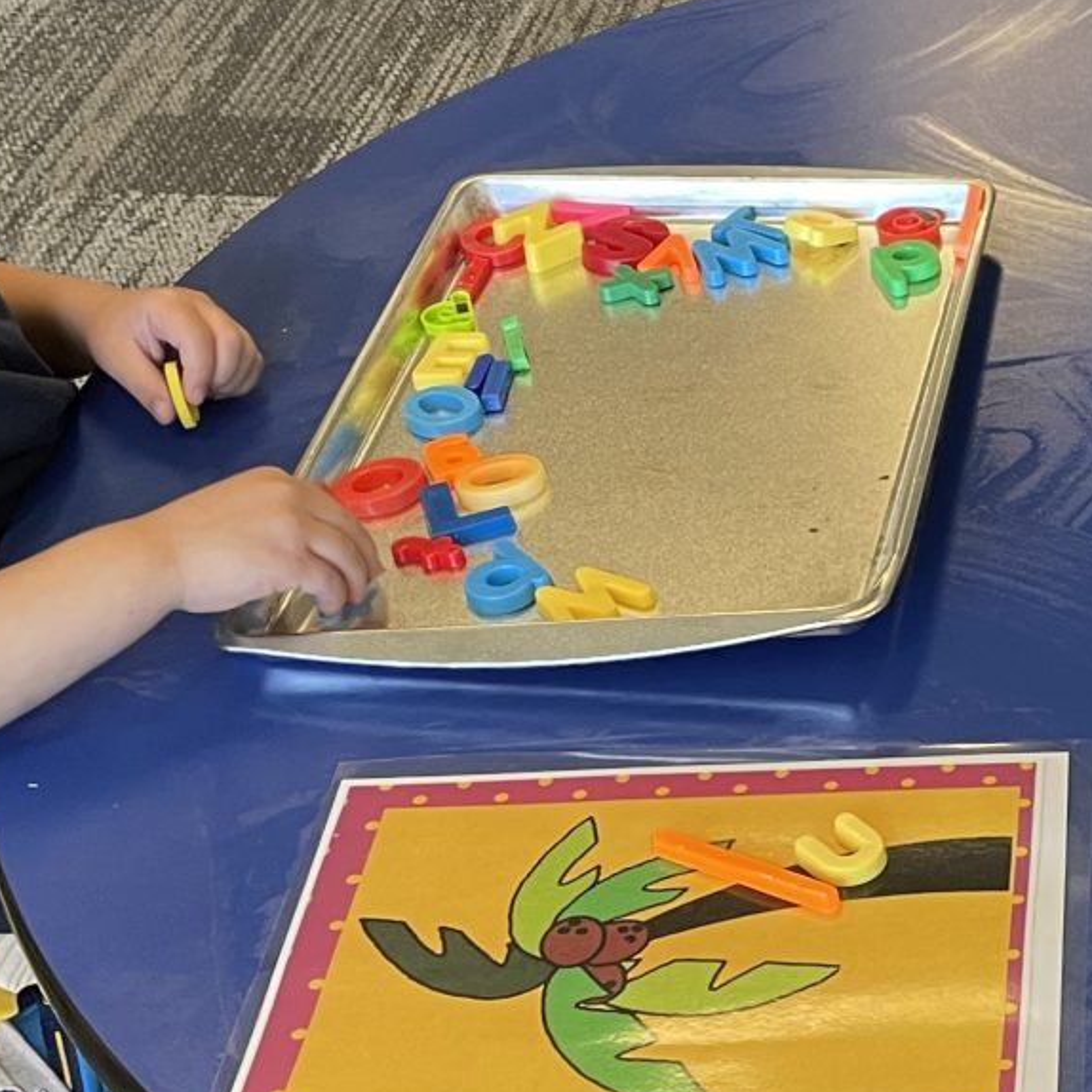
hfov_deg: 19.5
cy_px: 721
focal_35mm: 82
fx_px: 2927
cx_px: 1406
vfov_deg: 21.1
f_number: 1.6
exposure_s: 1/60
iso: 160
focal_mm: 4.2
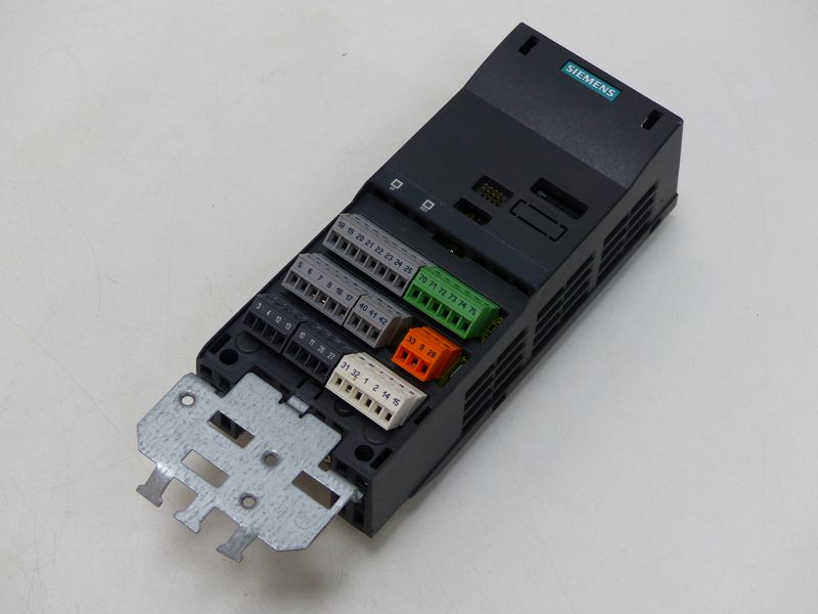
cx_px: 409
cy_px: 307
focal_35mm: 78
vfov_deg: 18.9
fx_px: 1843
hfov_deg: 25.0
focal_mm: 14
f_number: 2.8
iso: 125
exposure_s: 1/60
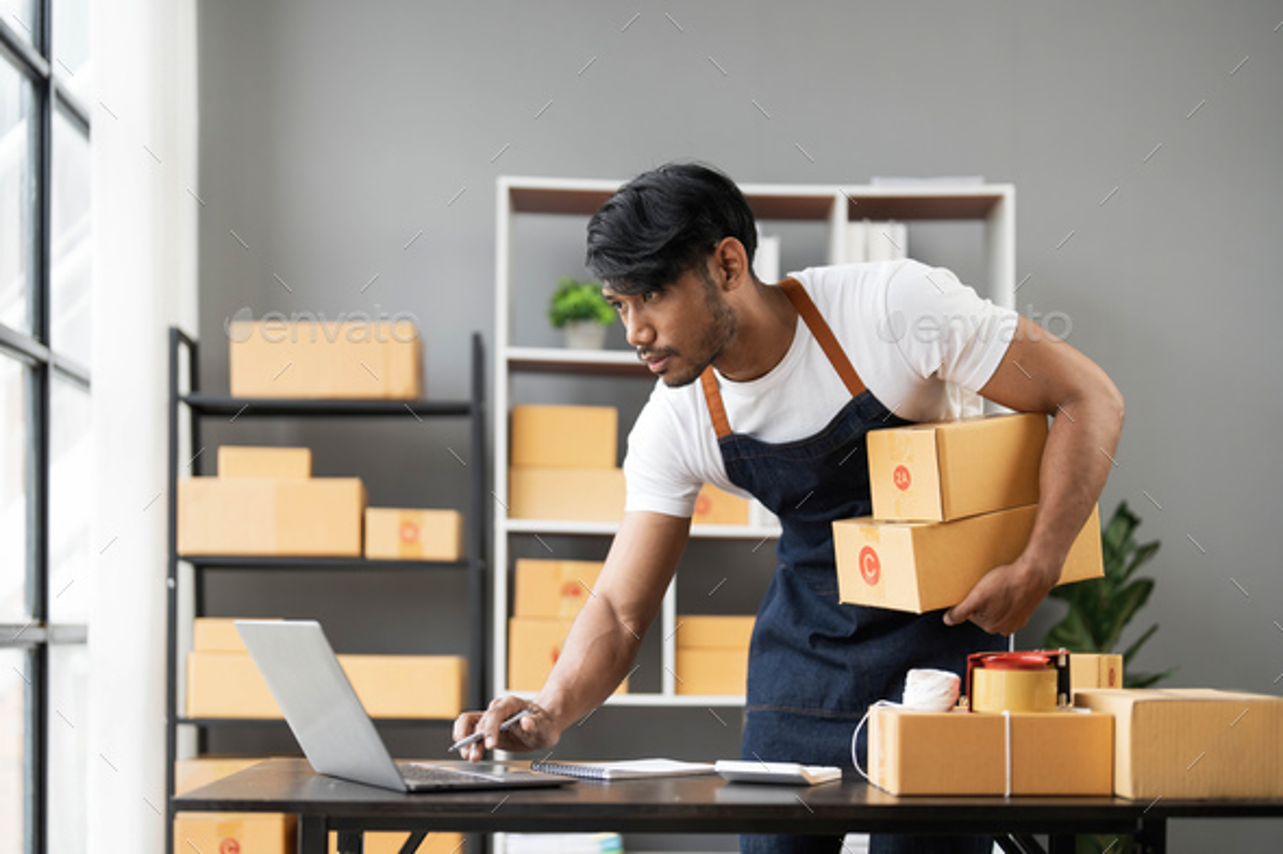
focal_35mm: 50
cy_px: 427
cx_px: 642
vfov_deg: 27.0
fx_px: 1781
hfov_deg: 39.6
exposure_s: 1/640
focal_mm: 50
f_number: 1.2
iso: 200
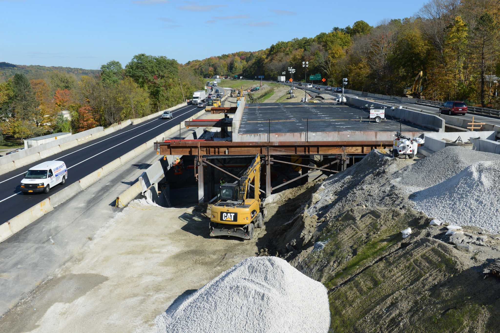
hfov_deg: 54.4
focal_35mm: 35
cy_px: 166
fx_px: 486
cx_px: 250
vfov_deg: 37.9
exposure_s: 1/500
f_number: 8
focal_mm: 35
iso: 200
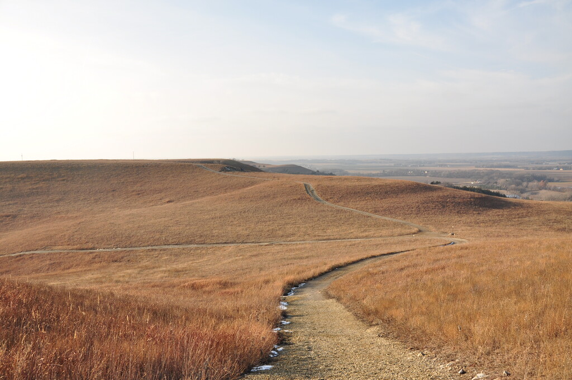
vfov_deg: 35.4
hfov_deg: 51.3
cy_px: 190
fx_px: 595
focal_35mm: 38
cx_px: 286
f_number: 8
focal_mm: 25
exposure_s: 1/250
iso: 200
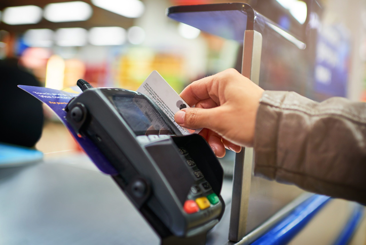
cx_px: 183
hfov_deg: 54.4
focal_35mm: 35
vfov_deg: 37.9
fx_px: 356
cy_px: 122
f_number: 2
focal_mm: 35
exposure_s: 1/200
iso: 250
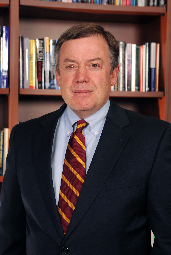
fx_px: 441
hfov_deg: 22.0
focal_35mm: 62
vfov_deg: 32.3
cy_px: 128
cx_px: 86
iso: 200
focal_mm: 62
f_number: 8
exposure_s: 1/125
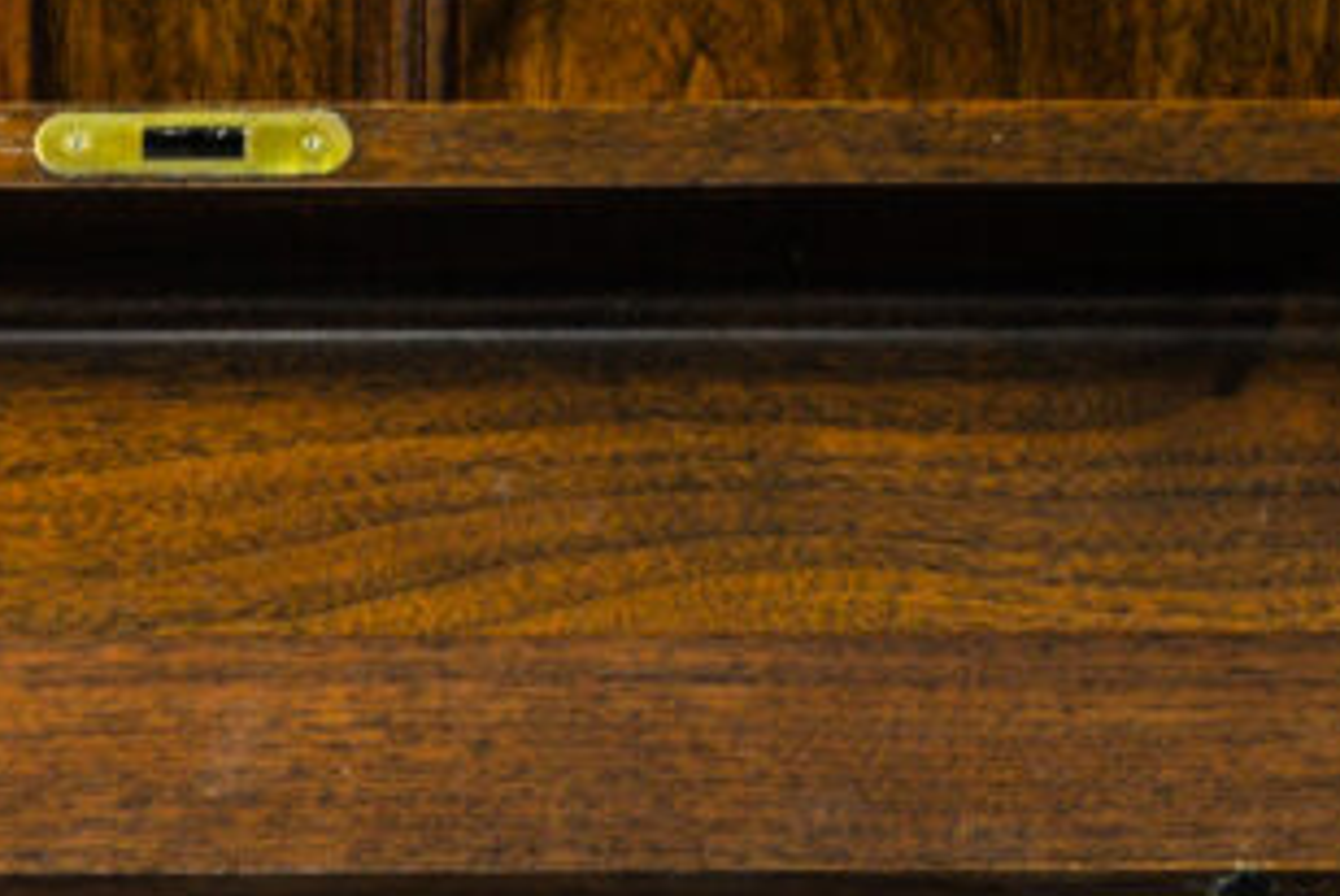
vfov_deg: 6.9
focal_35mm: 199
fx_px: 7414
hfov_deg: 10.3
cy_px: 966
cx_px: 83
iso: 320
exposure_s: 1/6
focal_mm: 40
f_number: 4.5
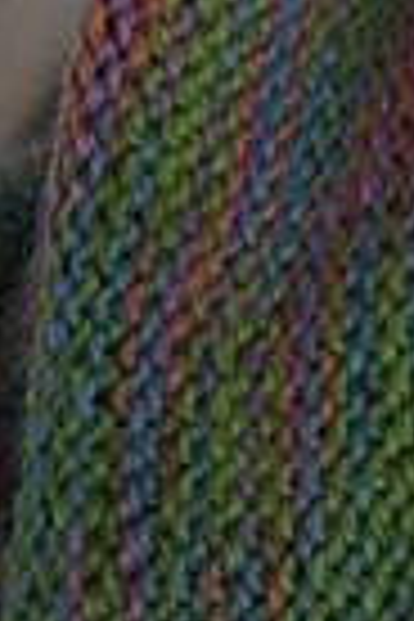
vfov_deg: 8.4
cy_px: -4
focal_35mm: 243
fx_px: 4197
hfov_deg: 5.5
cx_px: 765
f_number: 4.5
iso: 1600
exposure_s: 1/20
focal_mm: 35
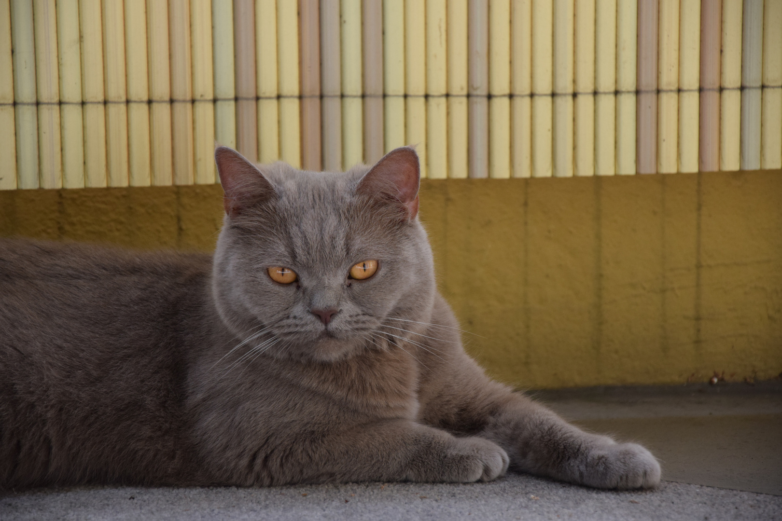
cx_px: 391
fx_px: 3421
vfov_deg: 8.7
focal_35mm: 158
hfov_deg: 13.0
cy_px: 260
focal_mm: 105
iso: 1000
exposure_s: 1/500
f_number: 5.6
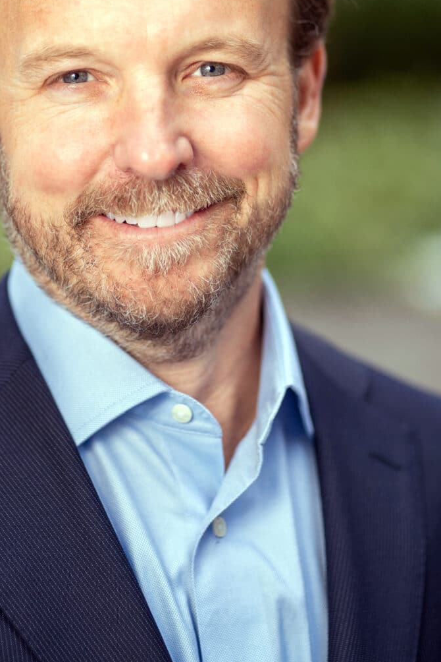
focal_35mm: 130
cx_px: 136
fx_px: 2387
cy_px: 233
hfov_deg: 10.5
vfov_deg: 15.7
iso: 320
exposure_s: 1/400
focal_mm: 85
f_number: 1.8
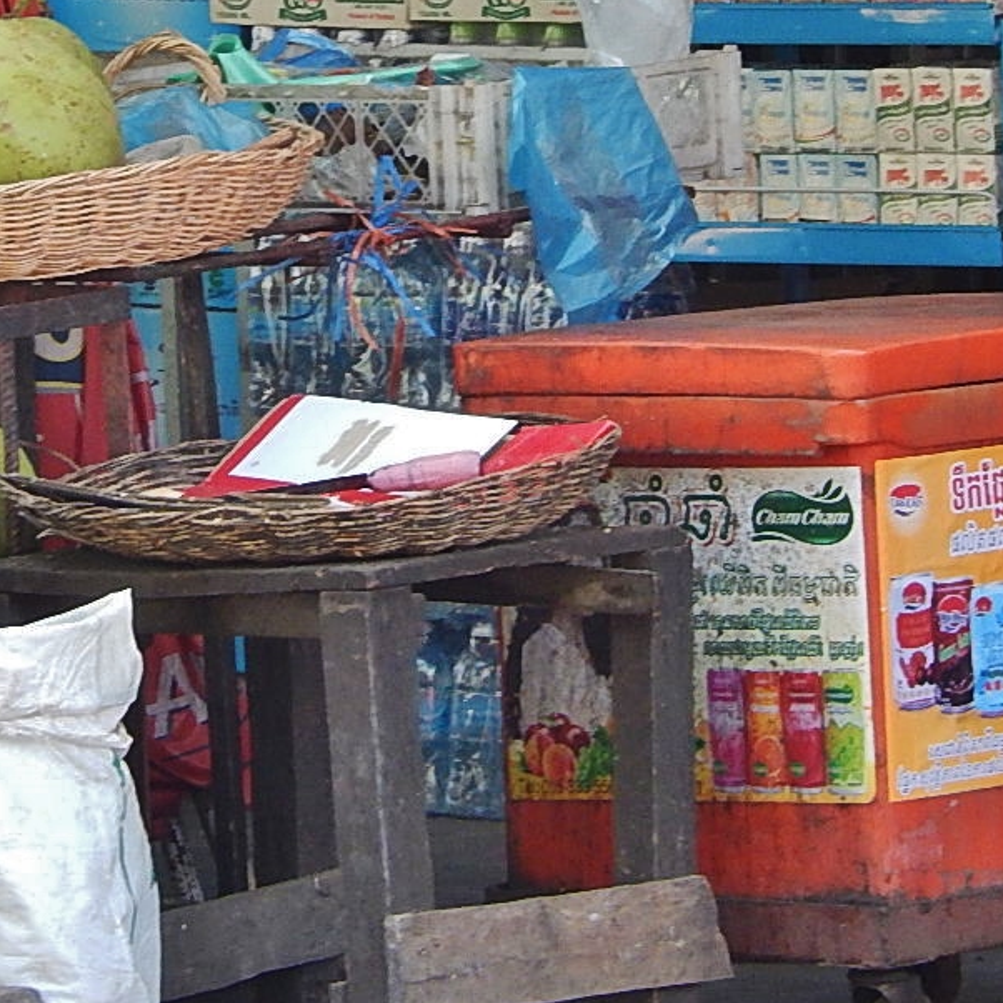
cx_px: 288
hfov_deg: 3.5
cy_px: 167
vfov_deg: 3.5
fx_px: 16555
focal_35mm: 505
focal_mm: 38.6
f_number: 5.8
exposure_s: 1/30
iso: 280
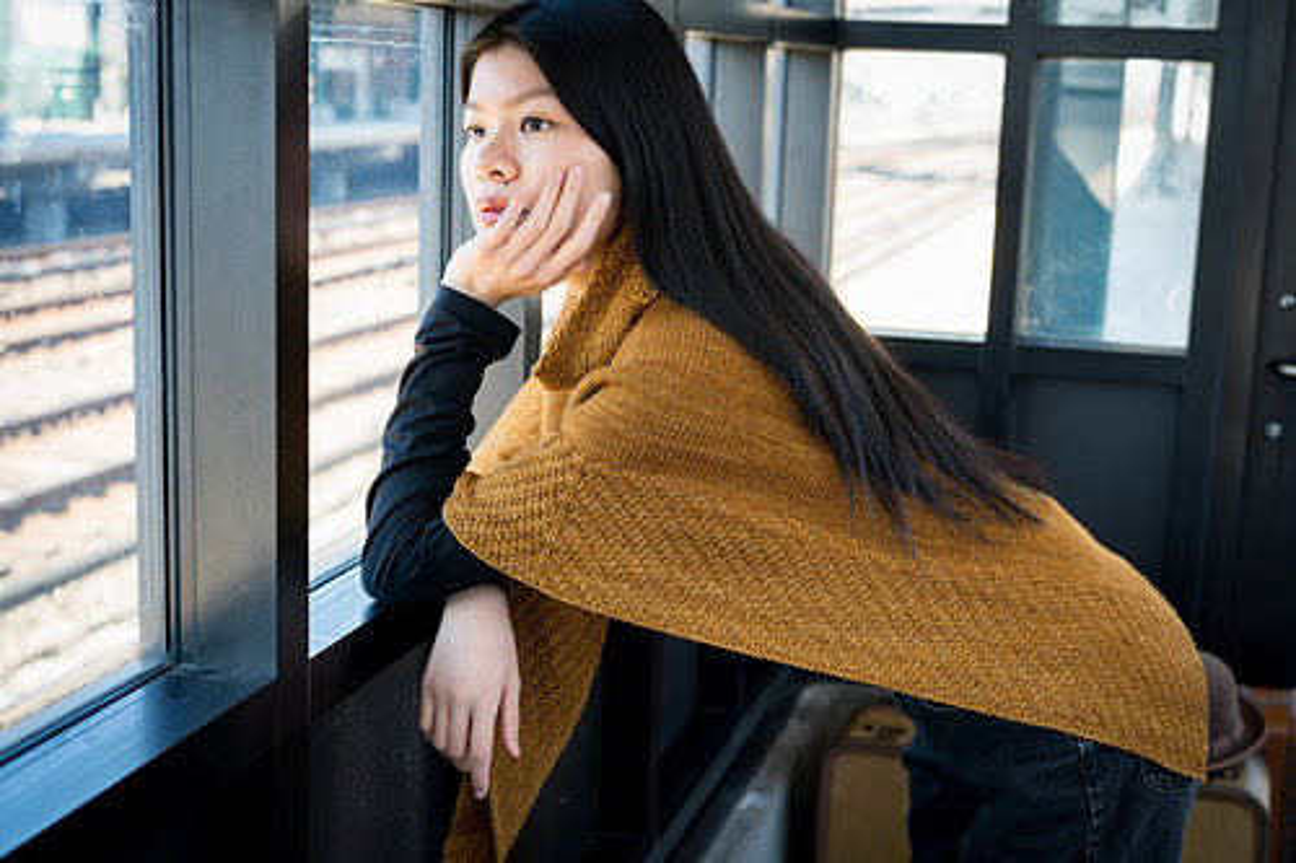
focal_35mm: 50
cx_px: 648
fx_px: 1799
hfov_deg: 39.6
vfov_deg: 27.0
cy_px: 432
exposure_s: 1/160
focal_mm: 50
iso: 400
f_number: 5
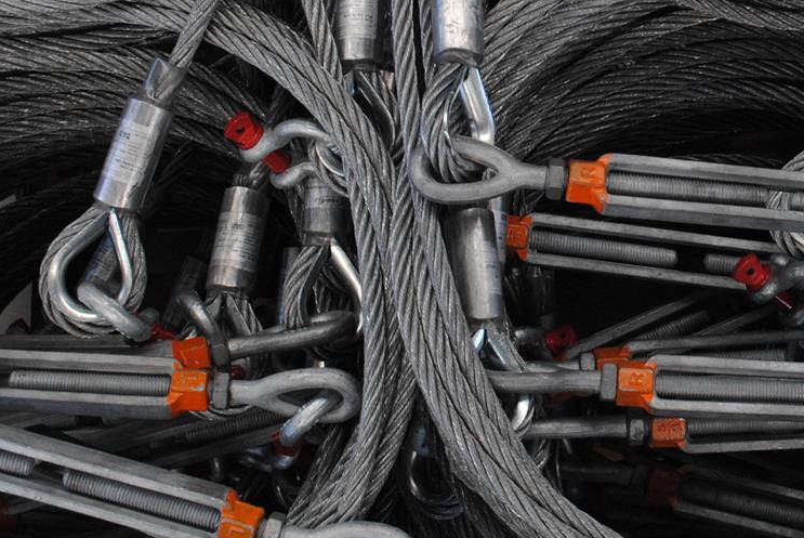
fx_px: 2347
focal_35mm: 105
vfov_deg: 12.9
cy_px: 25
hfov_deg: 19.2
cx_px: 683
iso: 400
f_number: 5.6
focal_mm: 26
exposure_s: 1/80
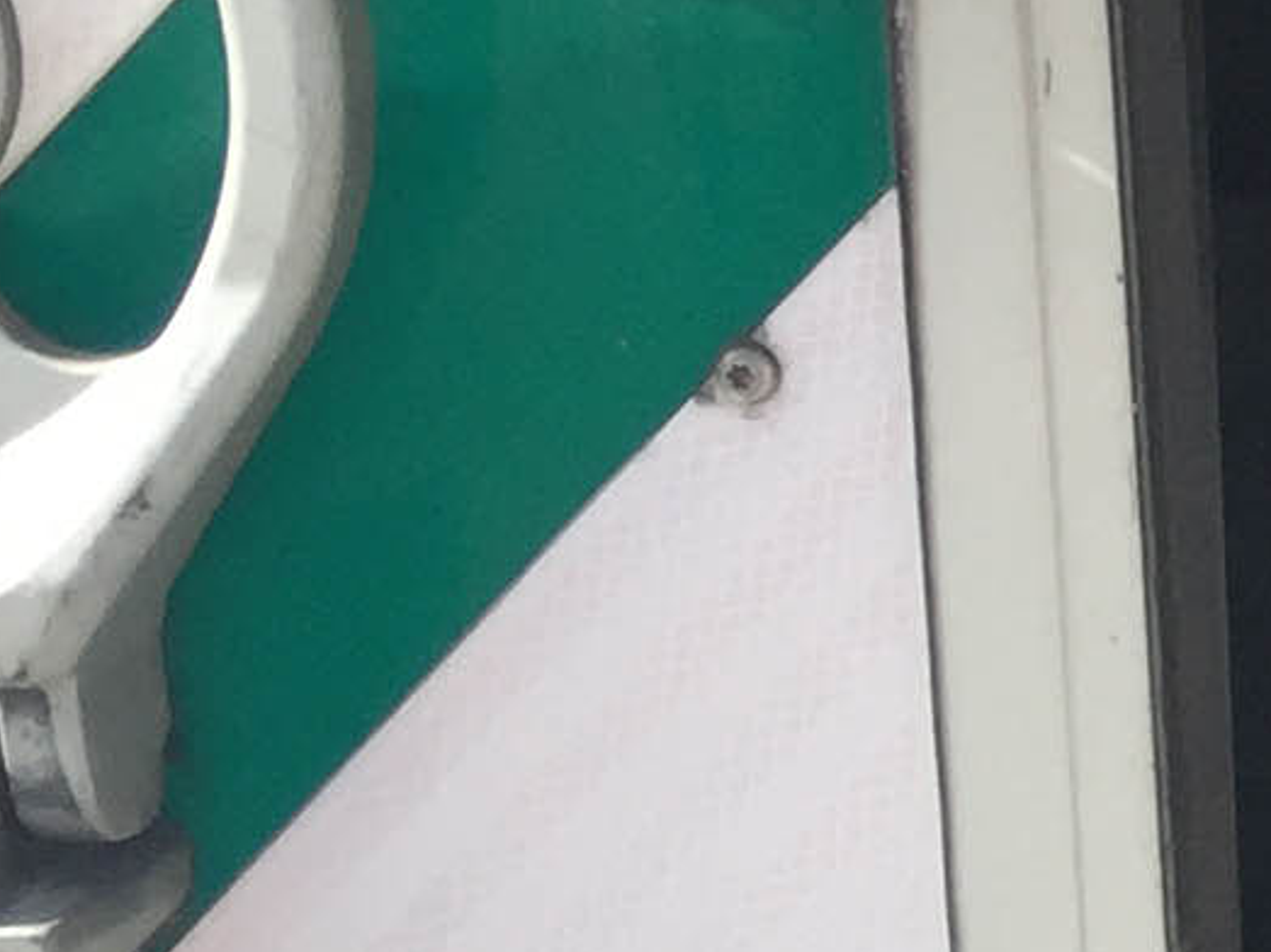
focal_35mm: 181
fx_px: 6644
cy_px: -374
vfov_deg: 8.1
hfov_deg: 9.1
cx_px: 3636
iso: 32
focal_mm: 4.15
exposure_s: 1/732
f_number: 2.2
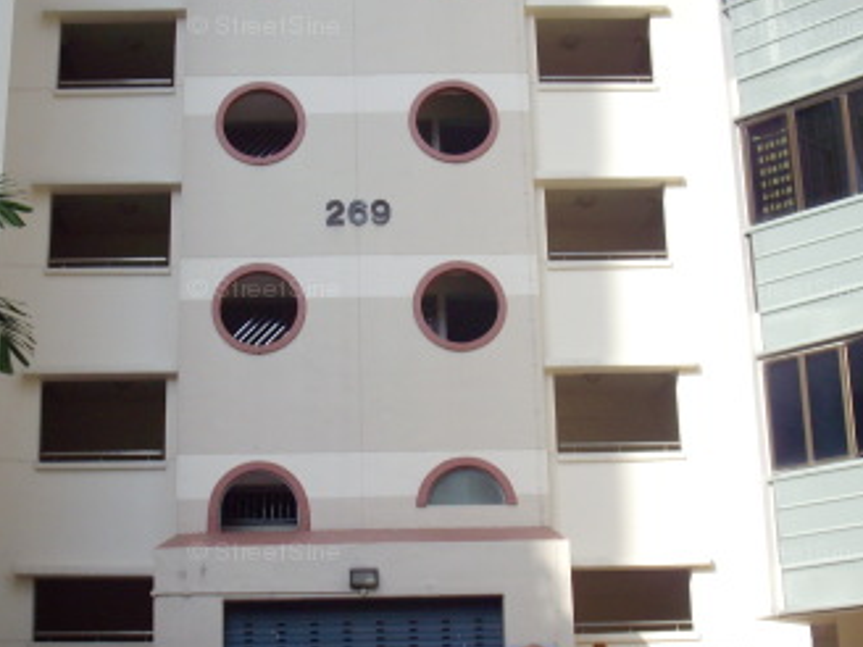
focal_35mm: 62
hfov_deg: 31.2
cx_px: 384
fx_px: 1546
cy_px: 292
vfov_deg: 23.6
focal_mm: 6.2
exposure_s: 1/160
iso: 80
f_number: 5.6
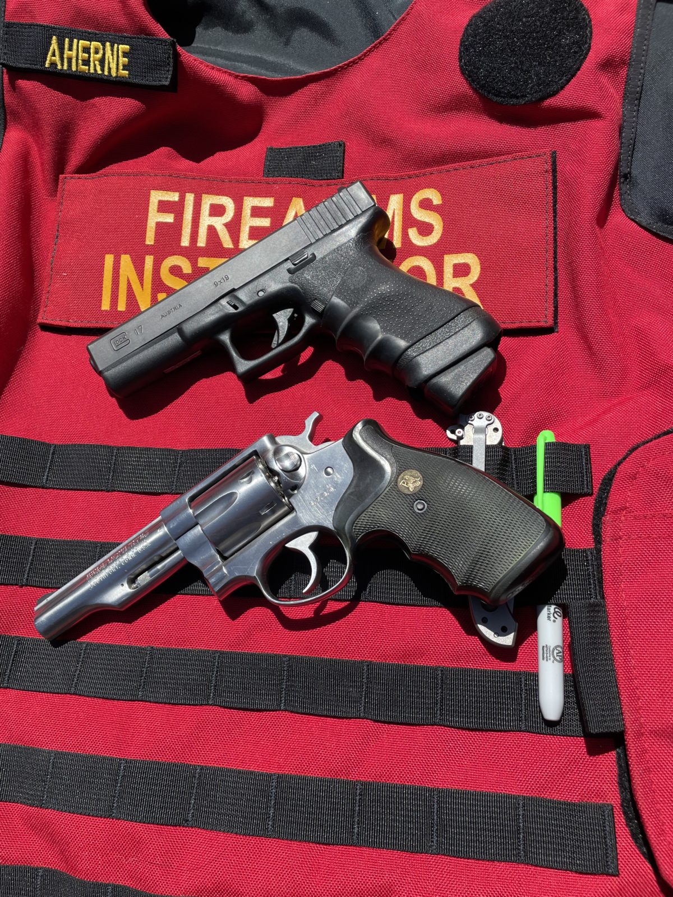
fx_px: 674
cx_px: 336
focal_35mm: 26
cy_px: 448
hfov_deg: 53.1
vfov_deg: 67.3
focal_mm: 4.2
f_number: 1.6
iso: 32
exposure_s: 1/2747
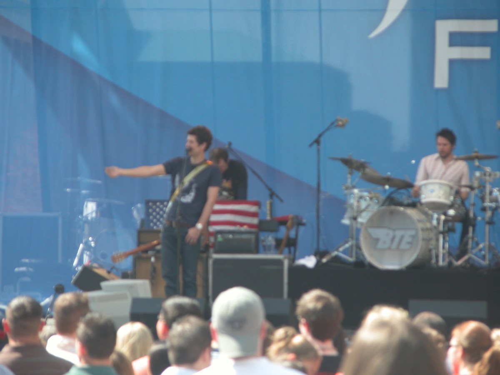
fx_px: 3842
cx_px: 250
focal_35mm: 266
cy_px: 188
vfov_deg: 5.6
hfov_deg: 7.4
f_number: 4.2
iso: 100
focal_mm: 67.7
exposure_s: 1/156
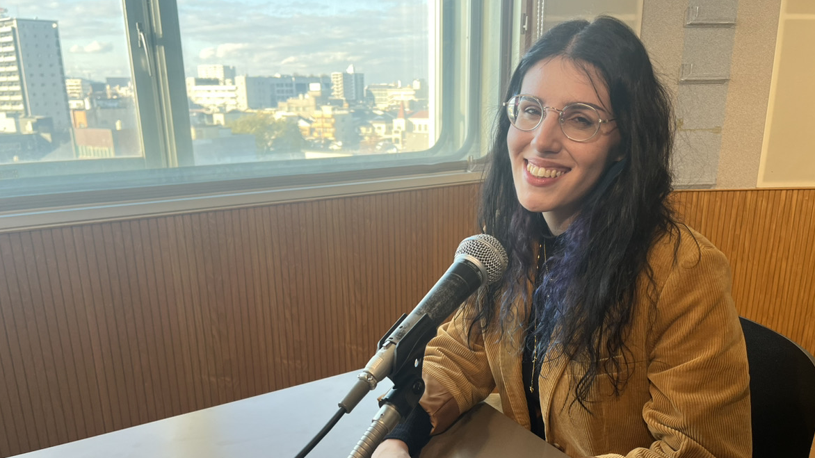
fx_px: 627
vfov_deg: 40.0
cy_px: 275
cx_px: 407
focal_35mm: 29
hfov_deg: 66.1
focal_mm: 5.1
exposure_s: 1/120
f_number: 1.6
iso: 80
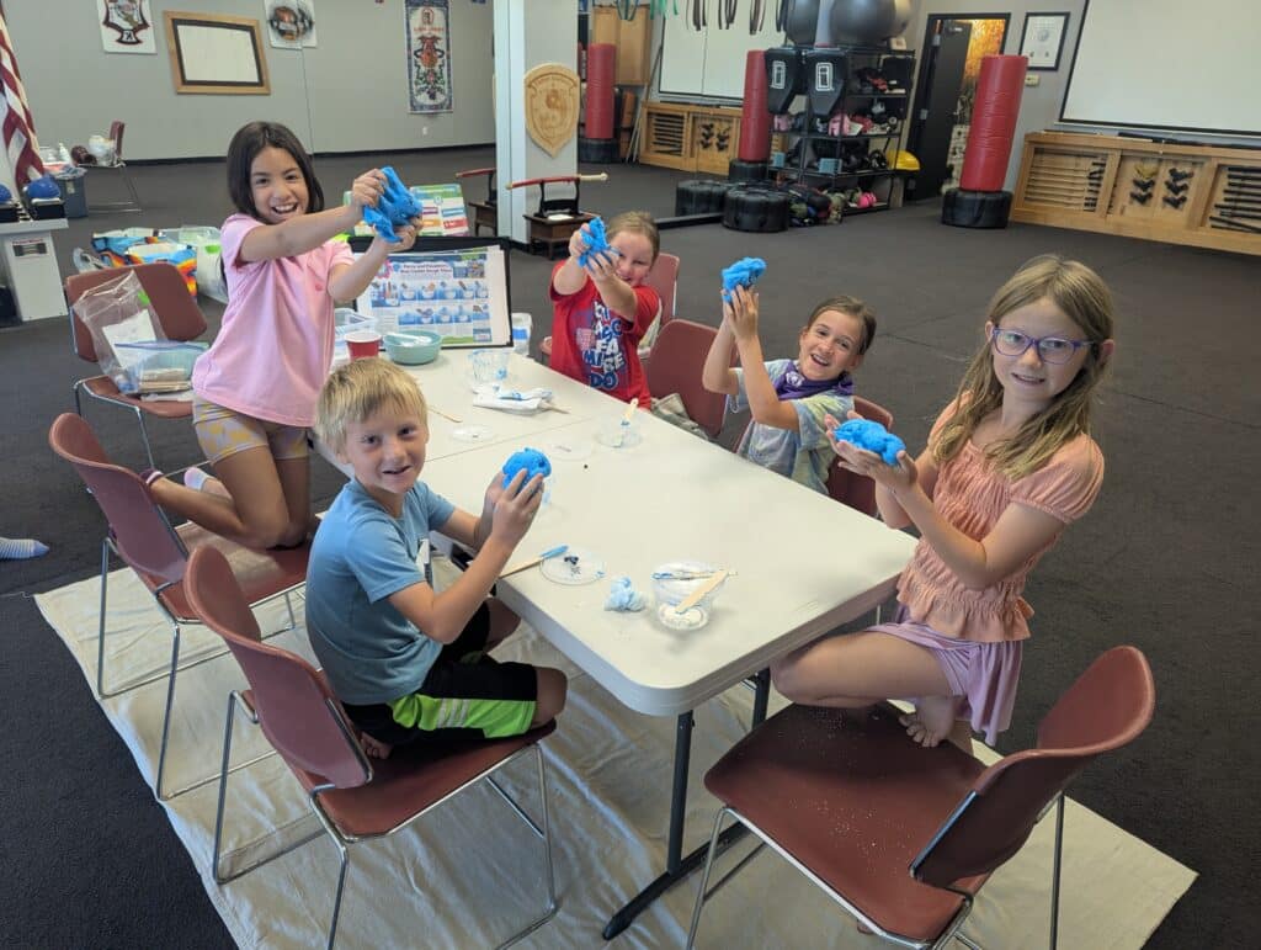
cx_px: 630
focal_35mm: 24
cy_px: 475
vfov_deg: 56.9
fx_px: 876
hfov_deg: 71.5
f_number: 1.85
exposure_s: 1/120
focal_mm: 6.81
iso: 251
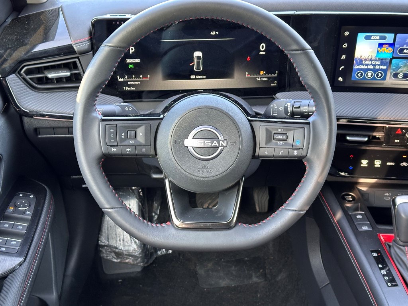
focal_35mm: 48
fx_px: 566
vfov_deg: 30.3
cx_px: 204
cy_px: 153
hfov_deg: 39.7
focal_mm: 6.86
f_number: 1.78
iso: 200
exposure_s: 1/60
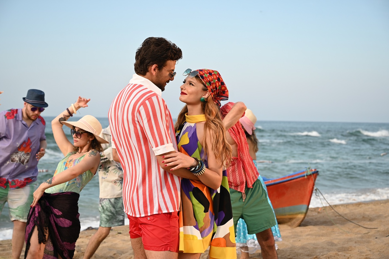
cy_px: 130
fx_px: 637
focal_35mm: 59
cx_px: 194
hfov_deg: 33.9
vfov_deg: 23.0
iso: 125
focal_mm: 59
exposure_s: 1/400
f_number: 4.5
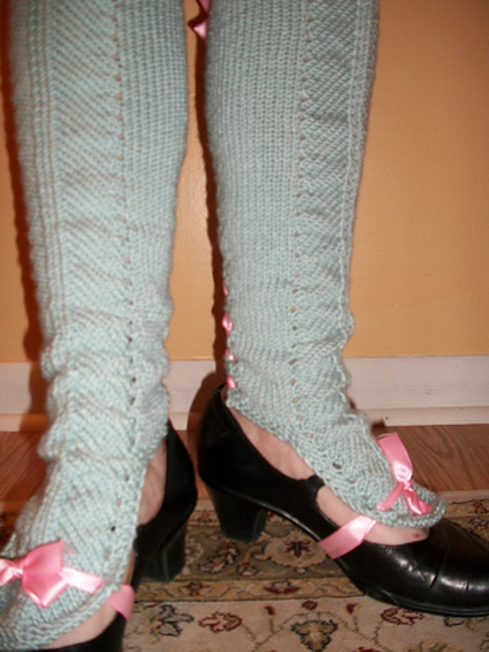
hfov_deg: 43.0
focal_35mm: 33
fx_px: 621
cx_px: 245
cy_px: 323
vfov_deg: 55.3
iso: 80
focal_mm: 5.7
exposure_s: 1/30
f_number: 2.9
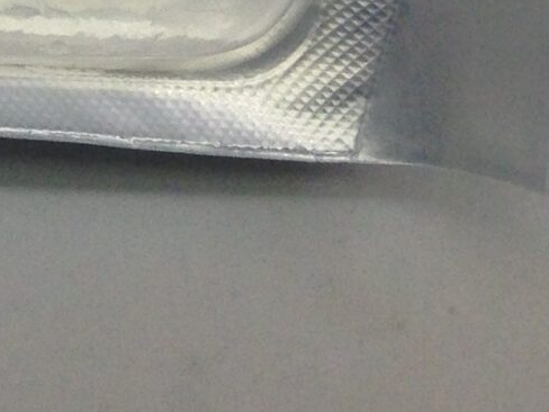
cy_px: -238
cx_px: -658
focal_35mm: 173
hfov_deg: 10.3
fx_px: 2744
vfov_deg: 8.4
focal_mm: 4.12
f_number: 2.4
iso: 80
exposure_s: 1/120
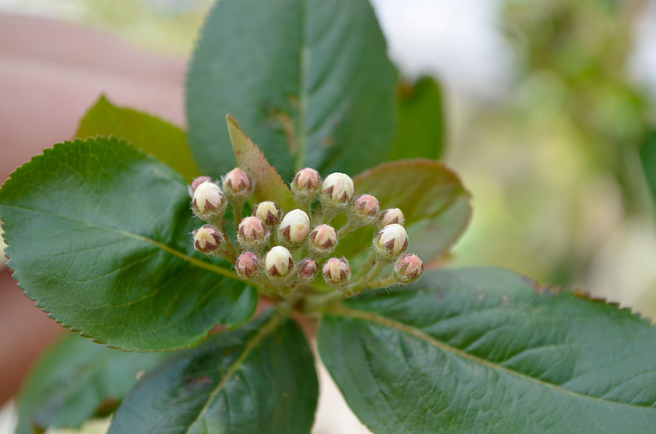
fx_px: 1500
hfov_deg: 24.7
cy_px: 217
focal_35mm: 82
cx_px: 328
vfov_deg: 16.5
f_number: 7.1
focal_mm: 55
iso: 200
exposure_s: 1/200
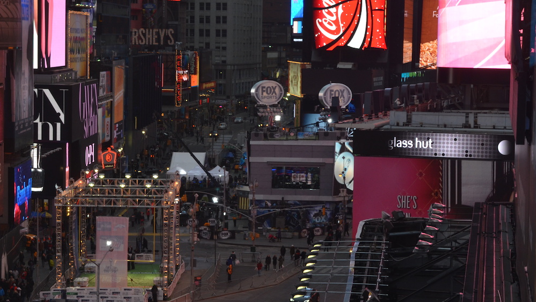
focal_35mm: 111
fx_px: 1573
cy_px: 192
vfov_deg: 10.9
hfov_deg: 19.3
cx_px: 219
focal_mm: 55
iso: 500
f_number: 10
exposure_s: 1/40
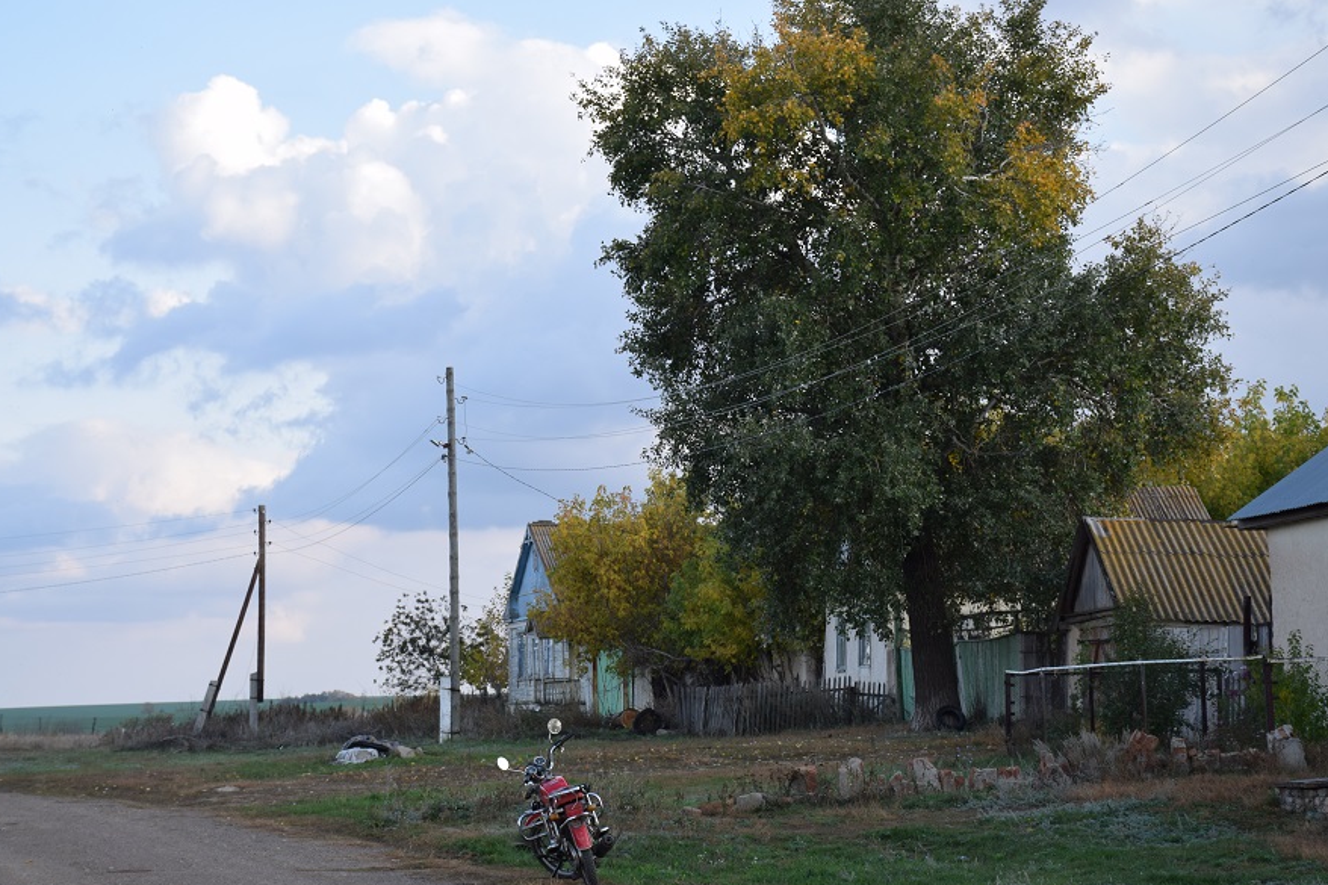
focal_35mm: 82
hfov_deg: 24.8
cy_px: 443
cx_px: 643
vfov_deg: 16.6
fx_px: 3024
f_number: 8
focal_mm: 48
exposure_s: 1/250
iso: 220
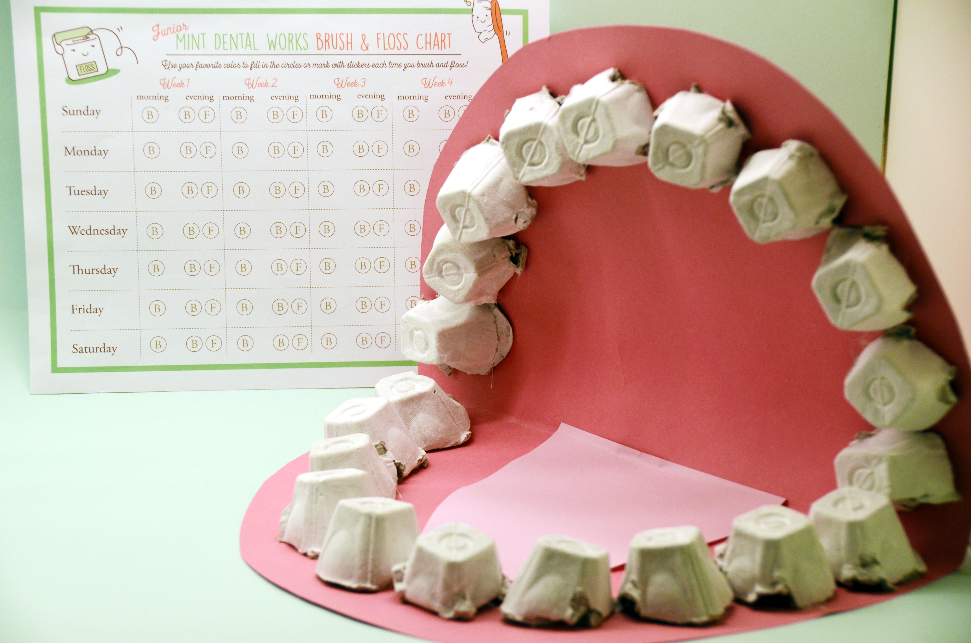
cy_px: 322
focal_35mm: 93
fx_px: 2503
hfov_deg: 22.0
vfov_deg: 14.6
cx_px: 486
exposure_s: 1/125
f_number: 5.6
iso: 320
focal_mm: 62
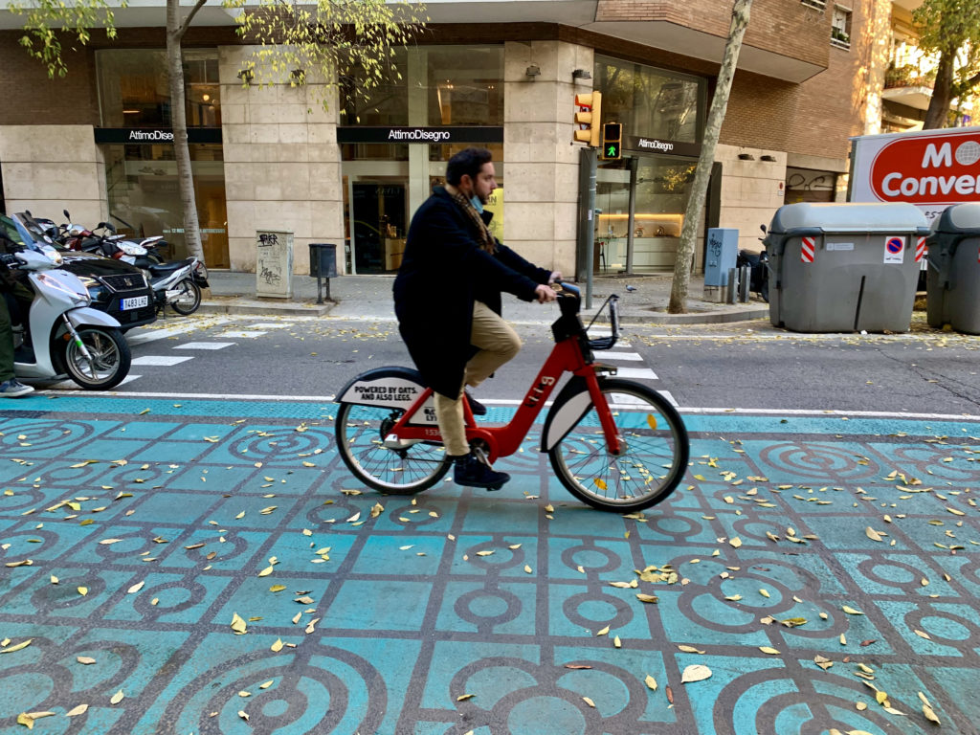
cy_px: 368
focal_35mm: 26
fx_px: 736
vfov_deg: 53.1
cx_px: 490
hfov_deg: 67.3
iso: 64
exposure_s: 1/121
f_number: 1.8
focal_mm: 4.25
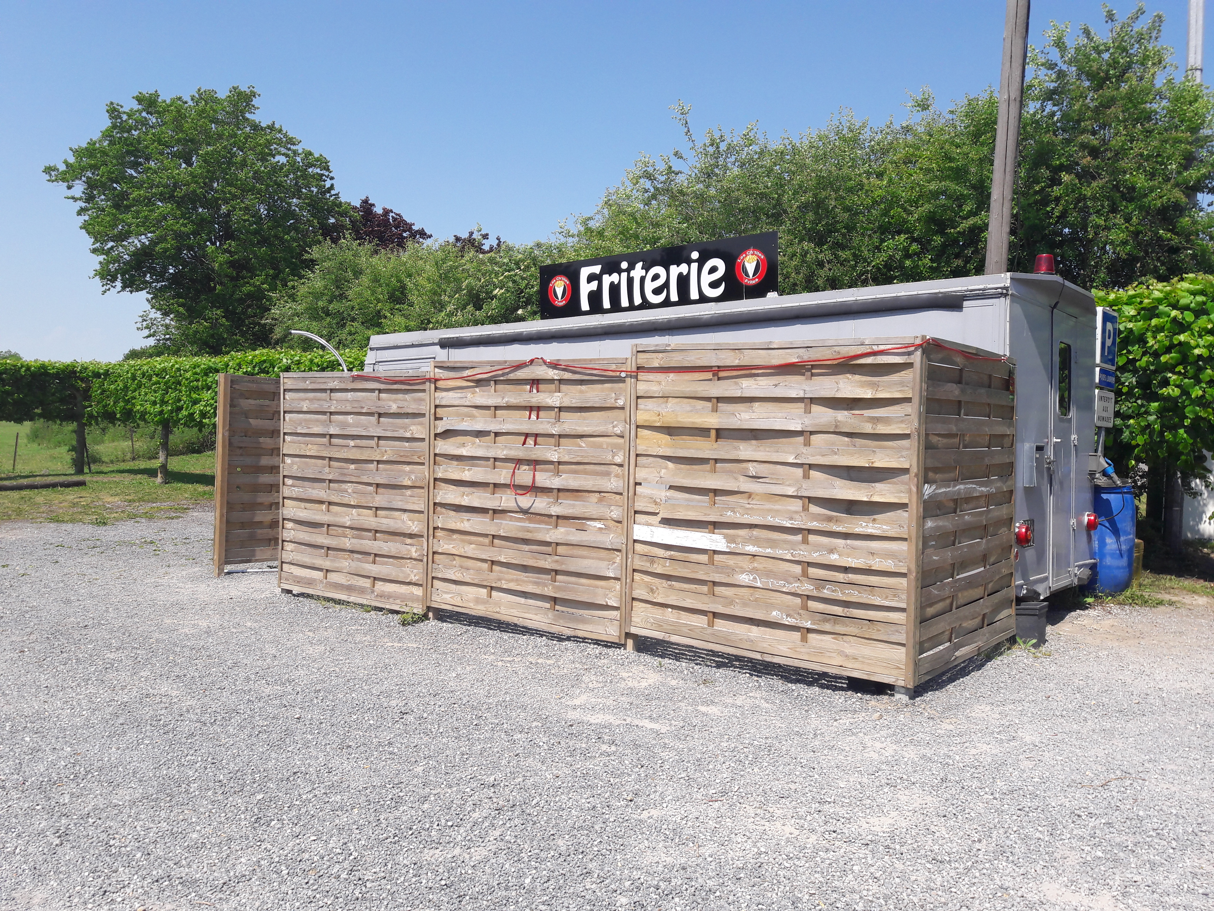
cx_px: 607
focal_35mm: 28
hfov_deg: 63.4
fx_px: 982
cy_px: 456
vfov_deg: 49.7
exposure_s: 1/1381
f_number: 1.9
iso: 40
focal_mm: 3.7
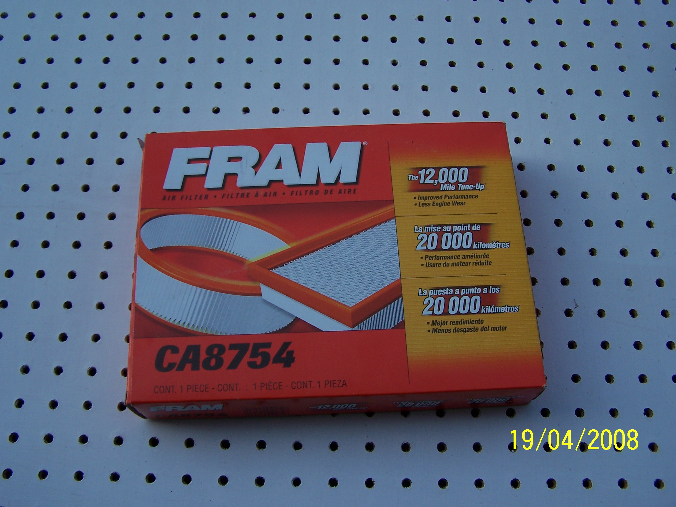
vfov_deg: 37.7
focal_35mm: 38
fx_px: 742
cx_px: 338
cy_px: 254
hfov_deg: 49.0
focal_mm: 6.3
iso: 80
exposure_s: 1/1000
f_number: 2.8
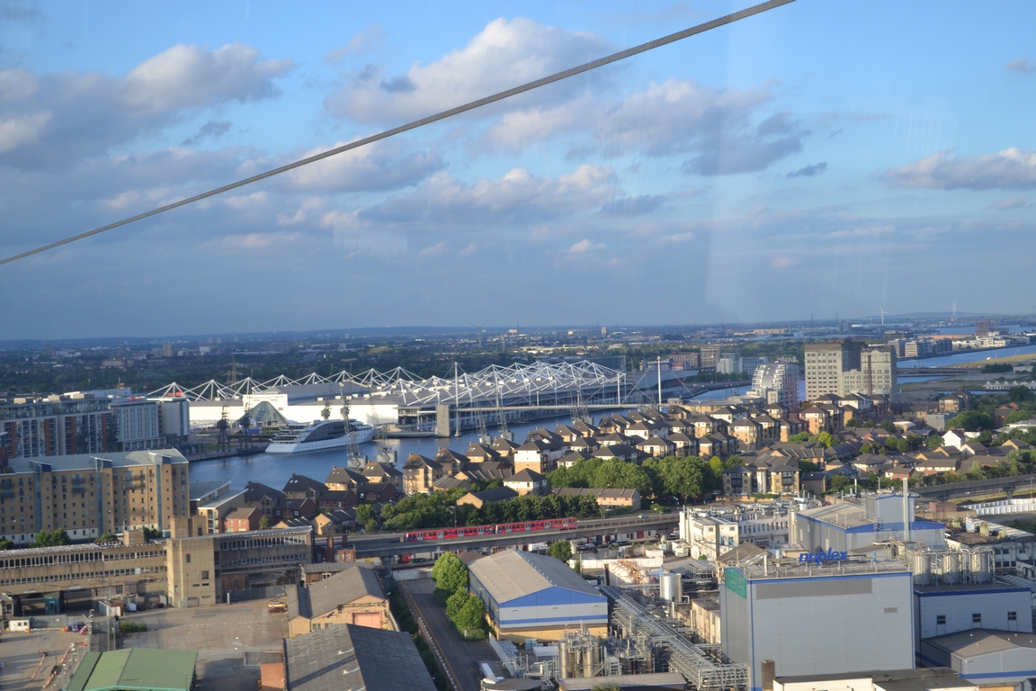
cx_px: 518
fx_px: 1727
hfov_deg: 33.4
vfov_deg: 22.6
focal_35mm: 60
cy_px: 346
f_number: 5.6
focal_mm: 40
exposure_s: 1/125
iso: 100
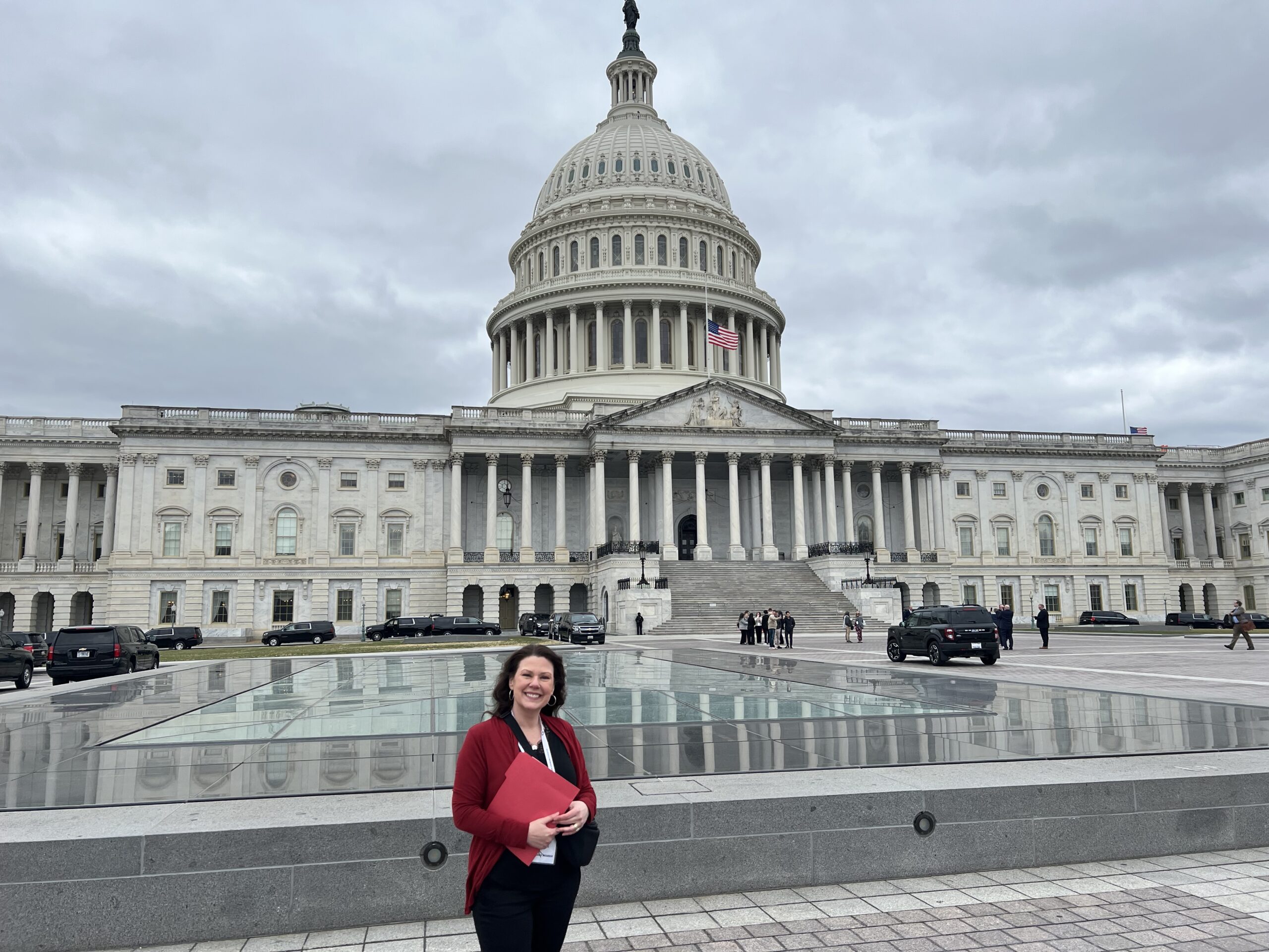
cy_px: 476
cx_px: 634
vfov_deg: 53.1
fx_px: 953
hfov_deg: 67.3
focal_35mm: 26
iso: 50
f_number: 1.5
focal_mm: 5.7
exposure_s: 1/2299
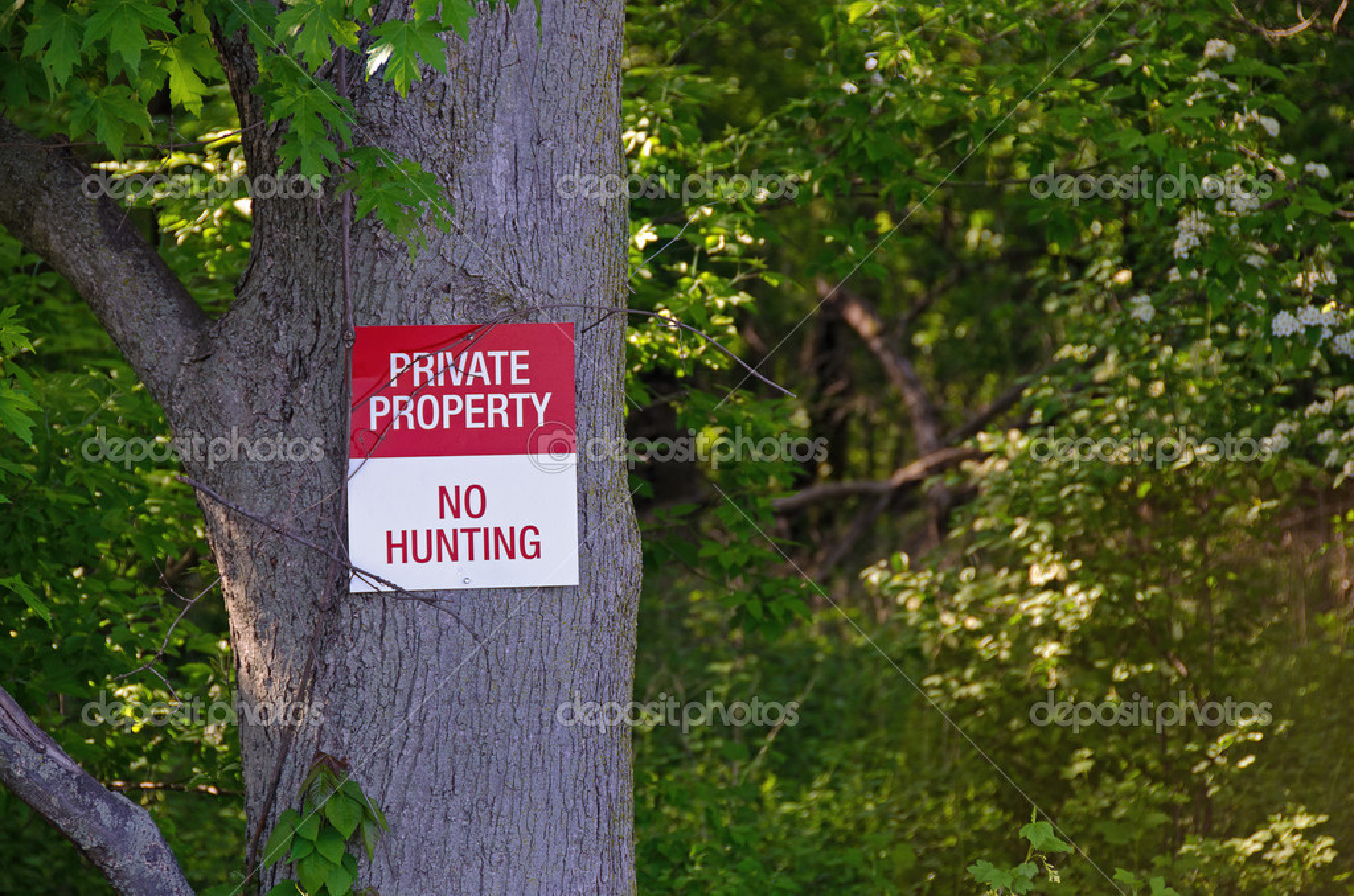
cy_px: 448
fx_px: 6305
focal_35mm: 168
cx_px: 677
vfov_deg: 8.1
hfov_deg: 12.3
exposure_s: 1/125
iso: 200
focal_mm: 112
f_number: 5.6
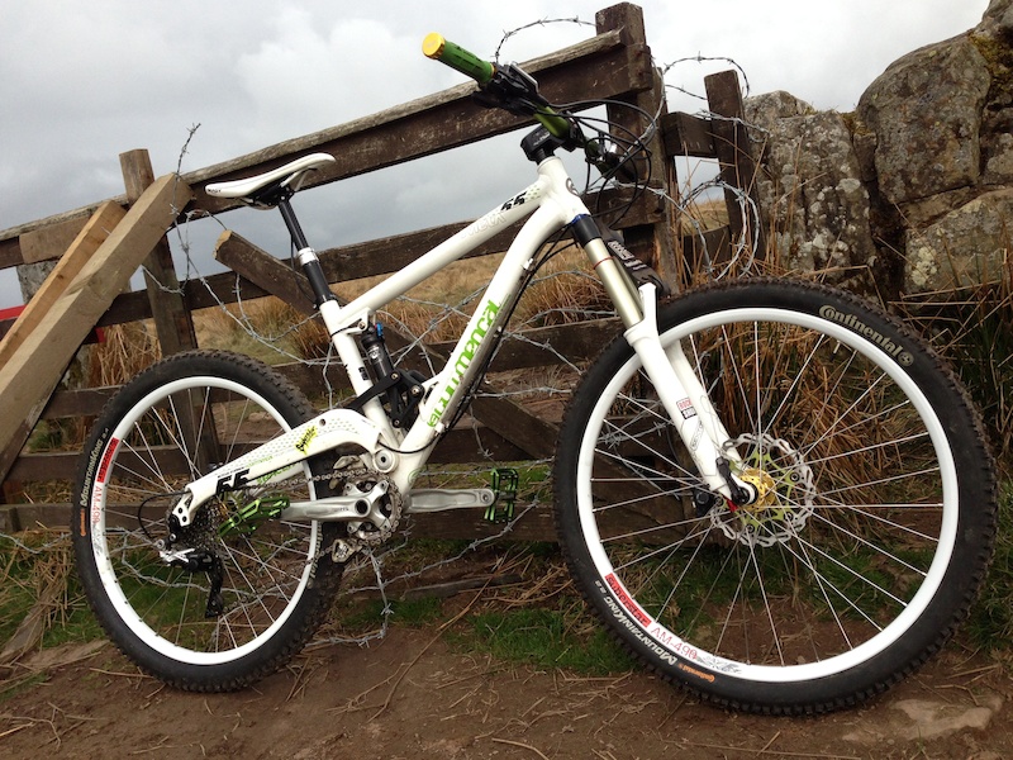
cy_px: 380
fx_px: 966
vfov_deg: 42.9
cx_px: 506
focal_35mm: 33
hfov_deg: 55.4
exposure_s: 1/1323
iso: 100
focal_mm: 4.13
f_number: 2.4
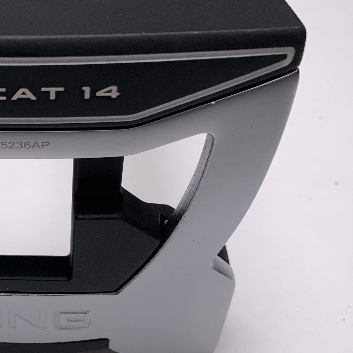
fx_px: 635
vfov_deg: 30.9
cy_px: 226
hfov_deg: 29.4
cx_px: 17
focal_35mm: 55
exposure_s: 1/706
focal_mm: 4.25
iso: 25
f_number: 1.8
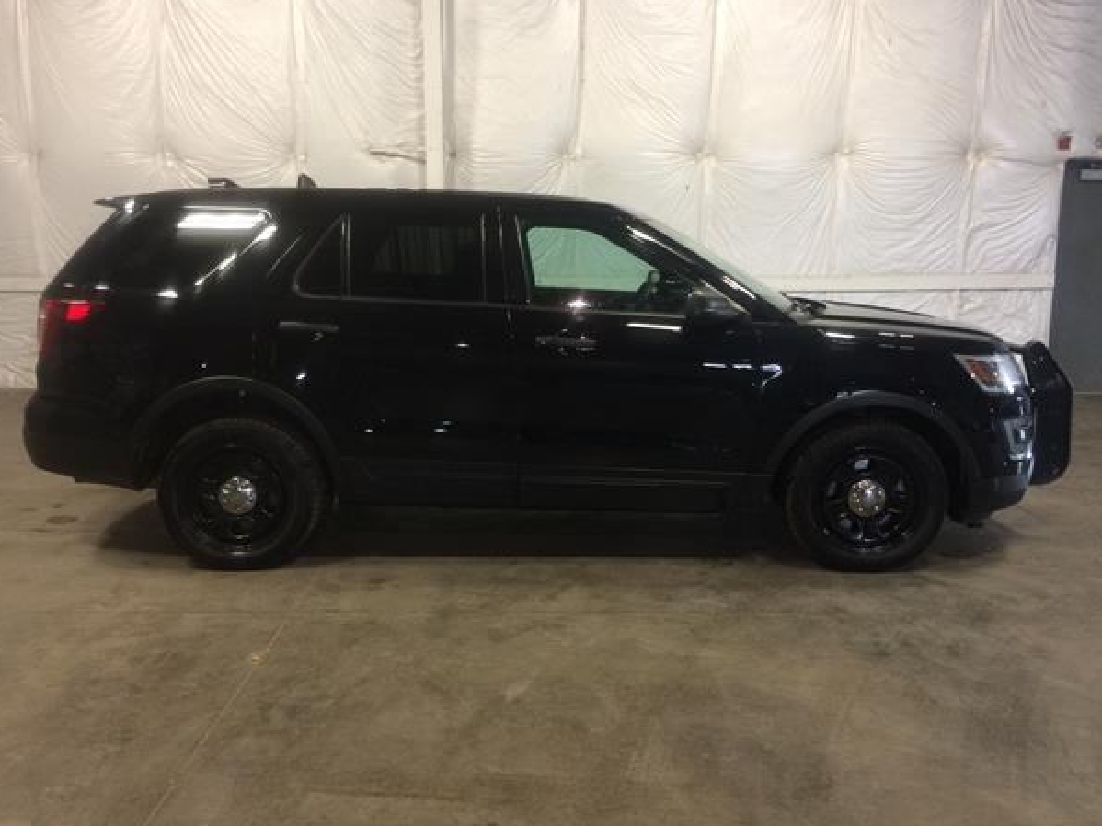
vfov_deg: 45.4
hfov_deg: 58.4
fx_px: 987
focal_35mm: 31
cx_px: 546
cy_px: 403
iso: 64
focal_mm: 4.15
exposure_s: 1/30
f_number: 2.2
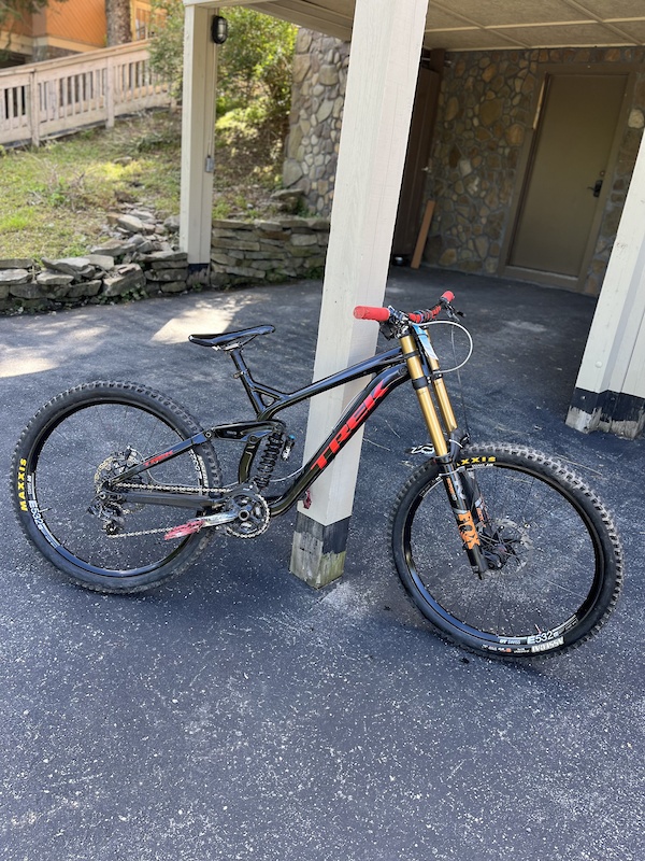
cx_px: 322
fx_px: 646
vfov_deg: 67.3
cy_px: 430
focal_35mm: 26
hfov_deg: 53.1
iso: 64
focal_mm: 5.1
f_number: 1.6
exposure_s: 1/149
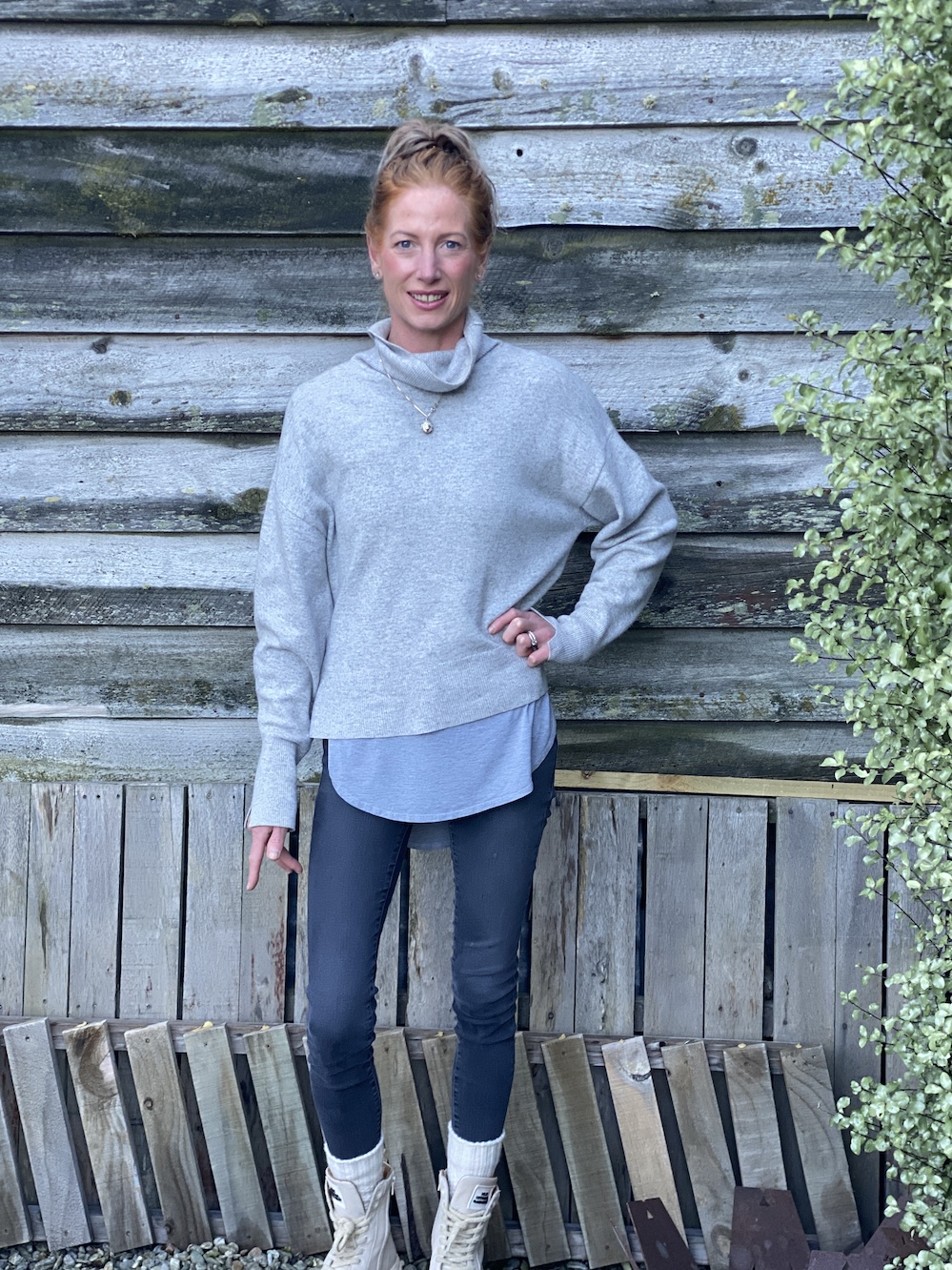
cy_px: 635
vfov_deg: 36.8
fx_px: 1907
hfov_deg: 28.0
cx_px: 476
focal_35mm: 52
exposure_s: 1/122
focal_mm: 6
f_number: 2
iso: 125
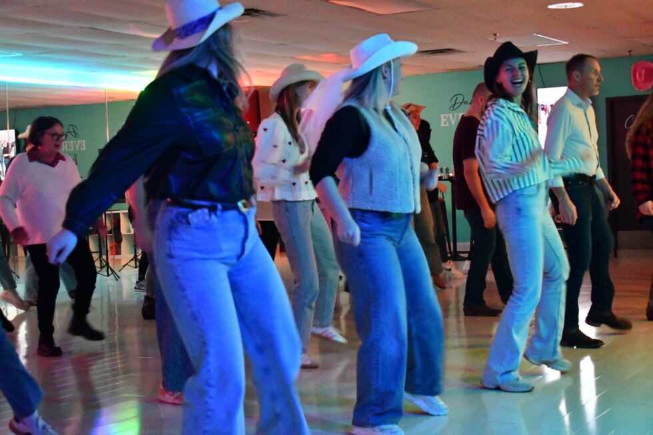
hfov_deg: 31.9
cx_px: 326
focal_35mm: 63
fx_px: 1142
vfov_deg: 21.6
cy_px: 218
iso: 12800
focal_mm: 42
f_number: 5
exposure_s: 1/30
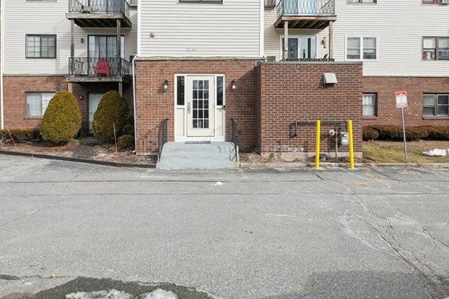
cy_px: 112
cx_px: 211
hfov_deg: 73.7
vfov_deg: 52.5
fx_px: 299
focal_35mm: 24
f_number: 6.3
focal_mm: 10.6
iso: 500
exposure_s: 1/500
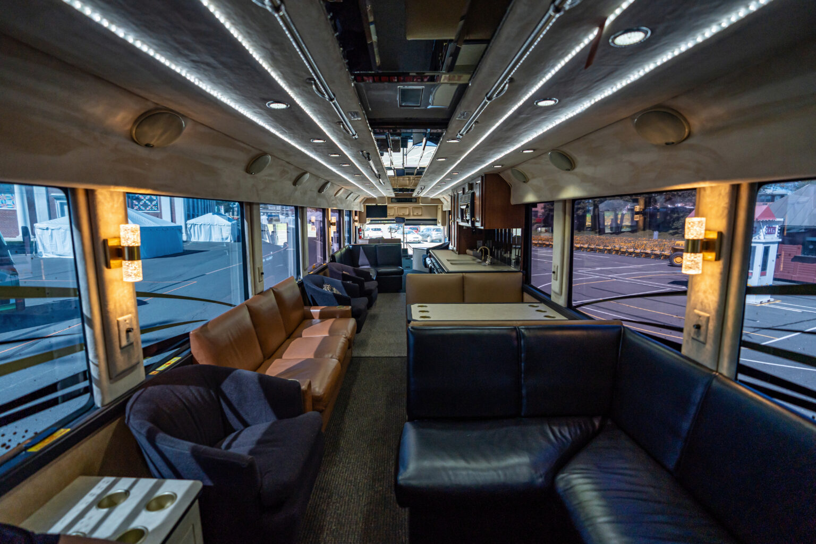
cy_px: 272
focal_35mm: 16
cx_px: 408
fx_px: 363
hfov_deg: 96.7
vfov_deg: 73.7
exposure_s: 1/640
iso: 400
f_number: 2.8
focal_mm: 16
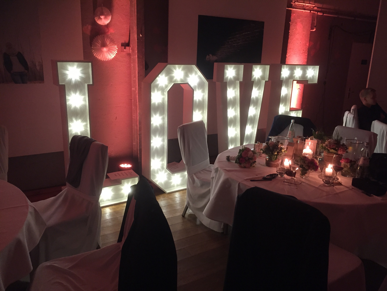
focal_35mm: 29
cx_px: 194
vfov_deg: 48.2
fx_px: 324
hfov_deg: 61.7
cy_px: 146
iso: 200
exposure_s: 1/30
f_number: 2.2
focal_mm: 4.15
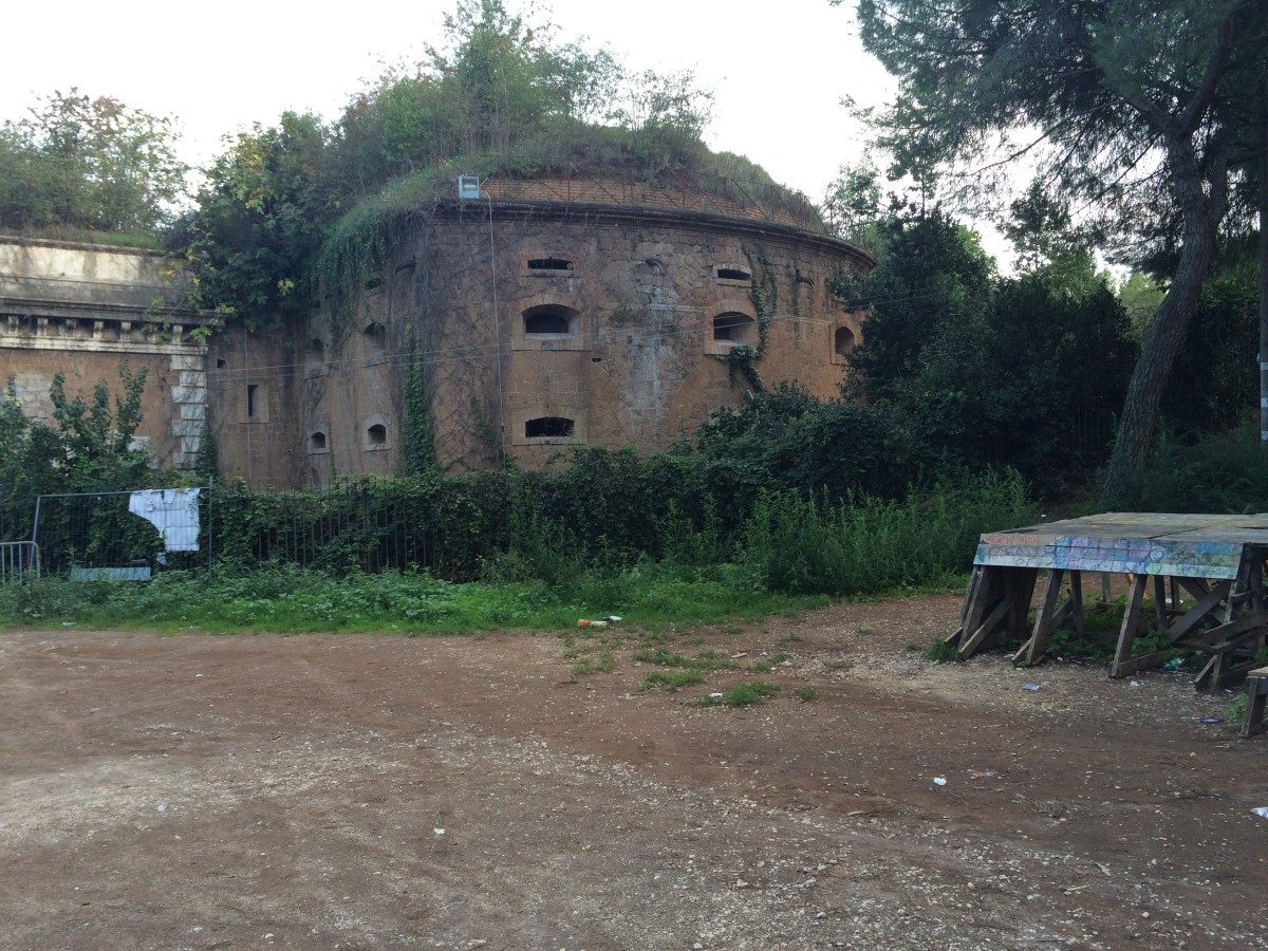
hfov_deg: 61.7
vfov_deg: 48.2
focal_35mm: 29
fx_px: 1062
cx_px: 634
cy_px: 476
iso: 32
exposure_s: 1/130
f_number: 2.2
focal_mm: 4.15
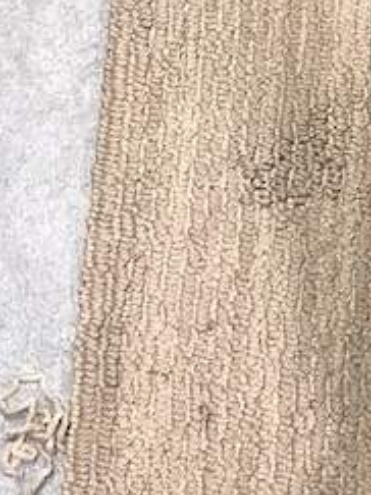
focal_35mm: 171
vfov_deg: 11.1
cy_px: -234
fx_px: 2446
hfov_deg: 8.5
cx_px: 573
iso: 160
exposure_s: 1/15
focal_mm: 6
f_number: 2.4
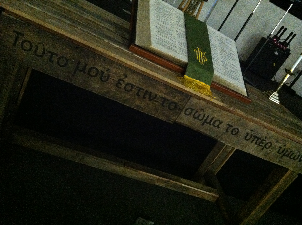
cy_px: 112
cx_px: 151
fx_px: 305
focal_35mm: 35
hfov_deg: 52.7
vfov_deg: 40.6
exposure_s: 1/15
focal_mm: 3.85
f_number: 2.8
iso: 1000
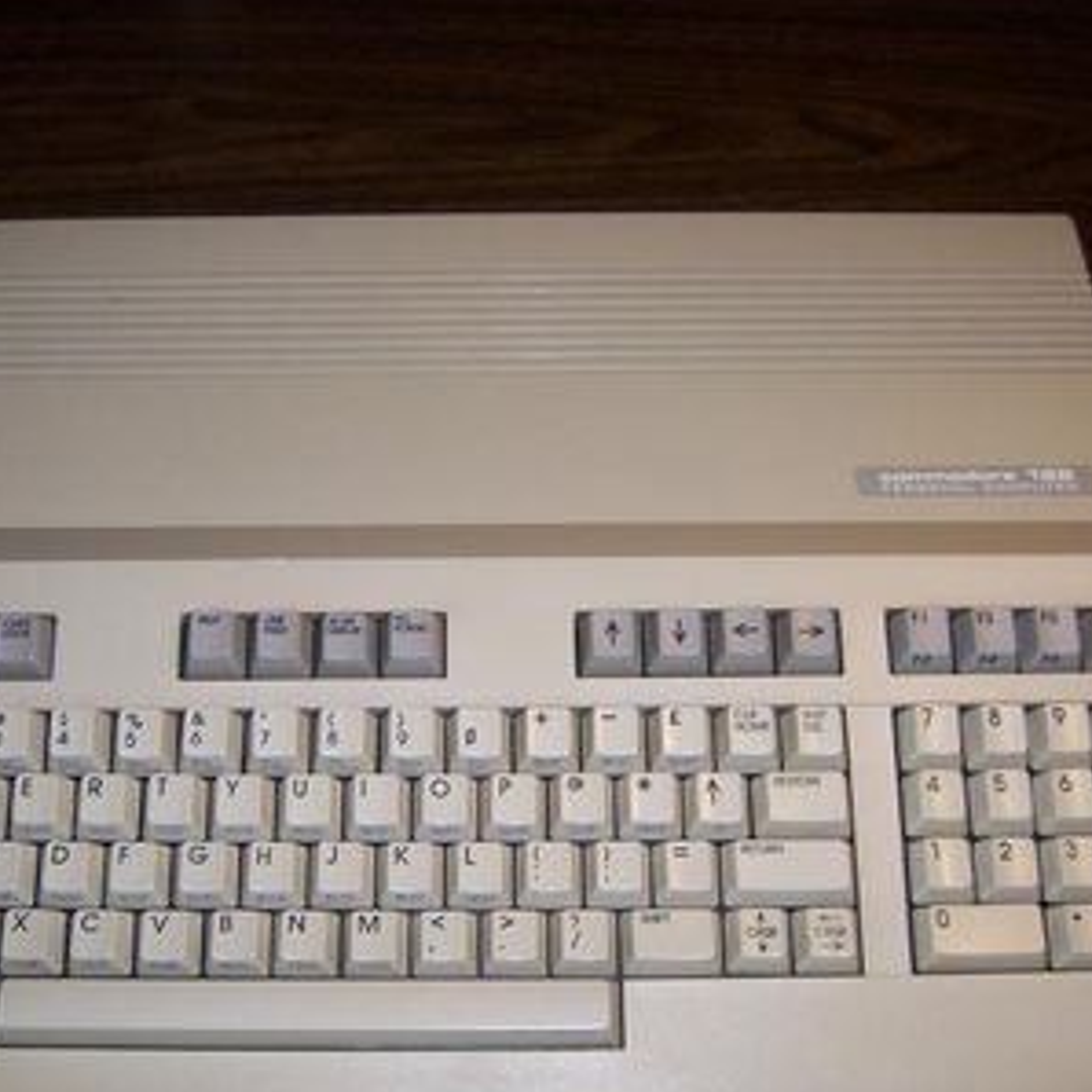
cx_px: 451
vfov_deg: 35.3
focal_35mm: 48
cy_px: 605
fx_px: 1713
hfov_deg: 35.3
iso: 100
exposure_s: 1/60
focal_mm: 6
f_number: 2.8
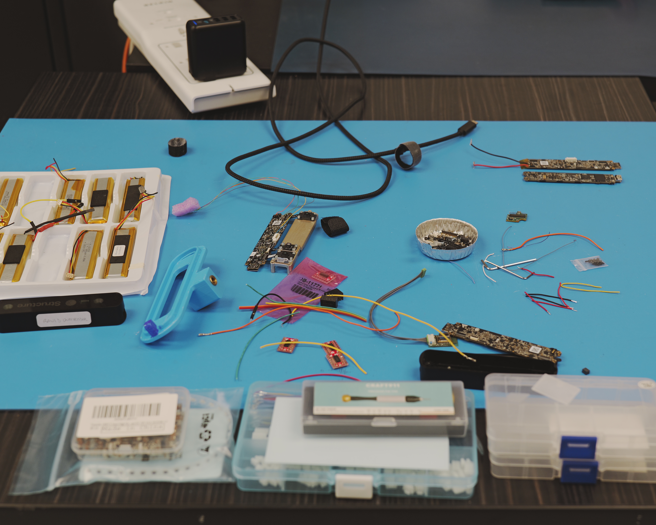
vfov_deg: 26.7
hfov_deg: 32.9
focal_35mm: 57
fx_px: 1107
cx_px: 384
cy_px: 262
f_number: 5
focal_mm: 50
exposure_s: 1/60
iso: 500
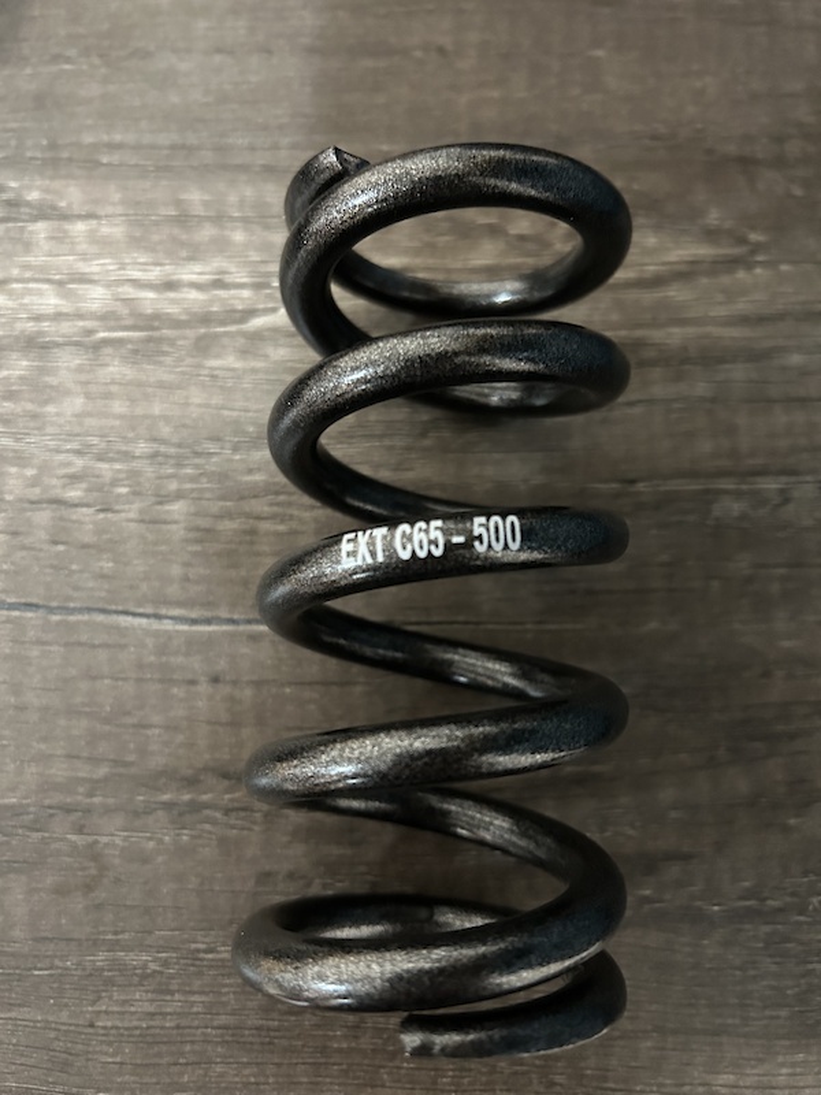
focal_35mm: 26
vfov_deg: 67.3
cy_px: 548
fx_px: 822
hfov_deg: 53.1
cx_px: 410
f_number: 1.5
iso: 800
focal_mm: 5.7
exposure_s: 1/30
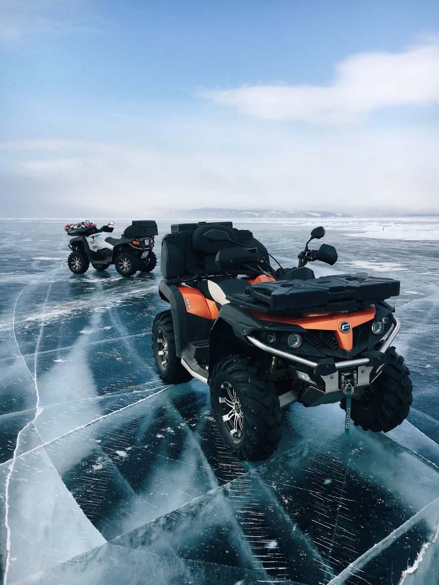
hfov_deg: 48.2
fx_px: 490
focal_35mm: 29
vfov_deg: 61.7
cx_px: 220
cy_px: 292
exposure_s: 1/1099
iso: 25
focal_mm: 4.15
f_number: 2.2
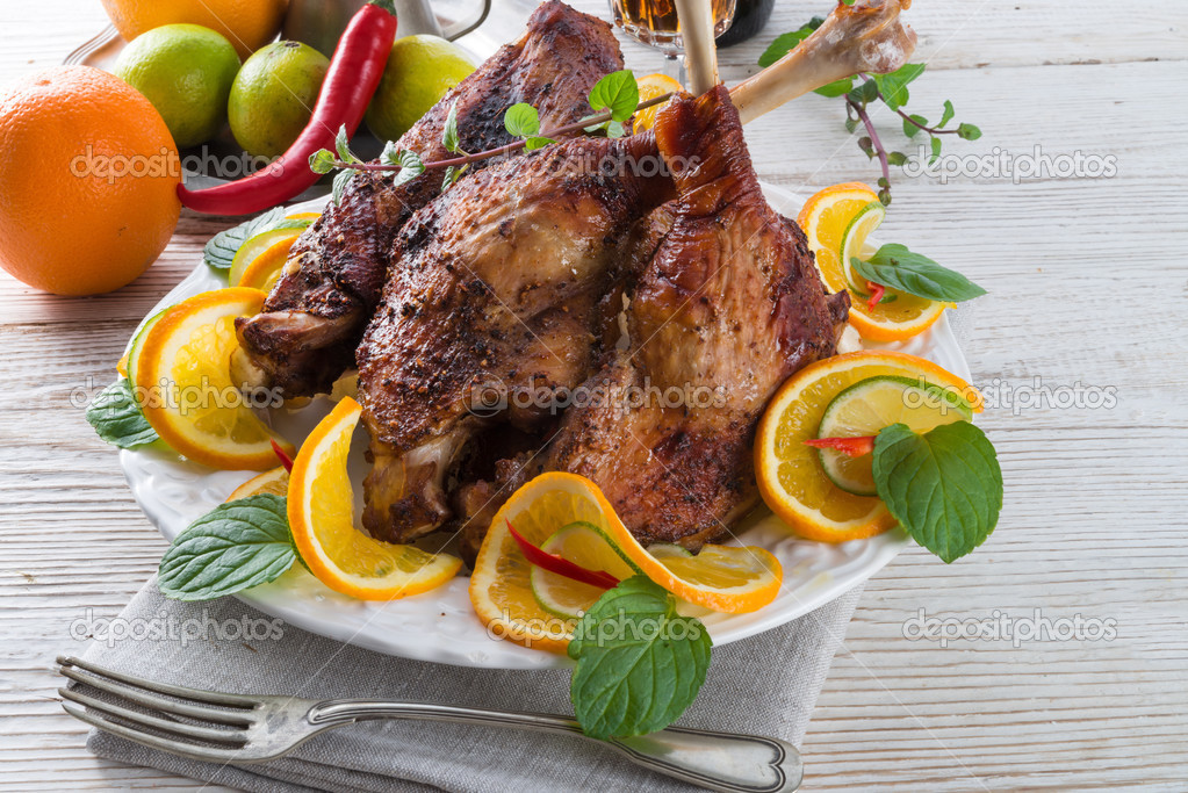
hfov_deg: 33.4
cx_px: 594
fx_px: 1981
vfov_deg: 22.6
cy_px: 396
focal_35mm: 60
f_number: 22
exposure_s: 1/160
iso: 100
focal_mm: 60
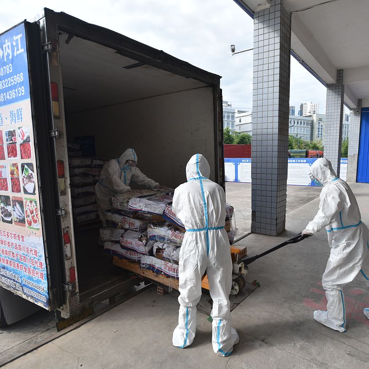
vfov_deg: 69.6
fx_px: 265
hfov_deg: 68.5
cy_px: 184
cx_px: 231
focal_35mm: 22
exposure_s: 1/400
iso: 100
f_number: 4.5
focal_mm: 17
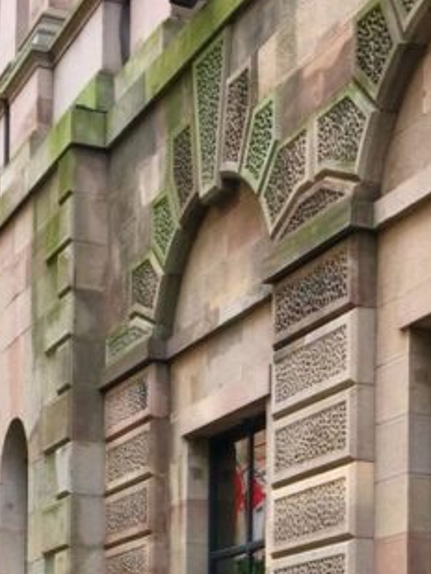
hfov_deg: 15.4
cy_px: 693
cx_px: 299
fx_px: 1593
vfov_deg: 19.2
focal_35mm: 96
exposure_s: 1/120
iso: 25
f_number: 2.2
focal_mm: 4.15
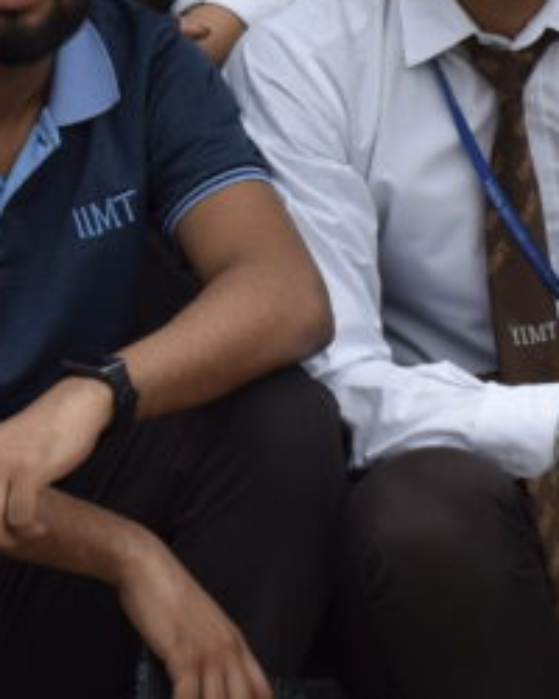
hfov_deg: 5.9
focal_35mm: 260
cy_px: -1
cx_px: -129
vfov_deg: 7.4
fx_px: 5375
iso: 200
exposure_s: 1/320
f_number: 9
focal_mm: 45
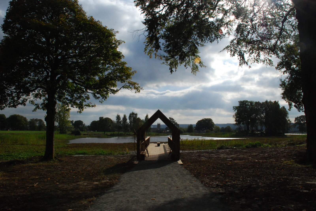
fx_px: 264
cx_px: 158
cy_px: 106
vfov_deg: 43.7
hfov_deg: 61.9
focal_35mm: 30
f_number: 13
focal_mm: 20
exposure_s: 1/1250
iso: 1000
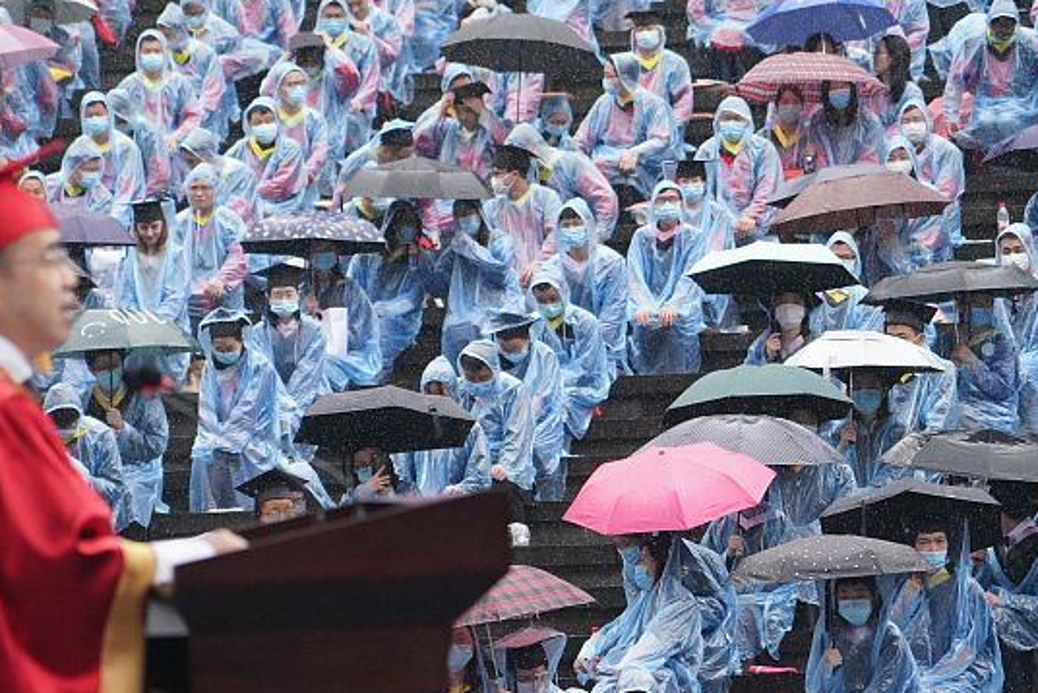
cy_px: 206
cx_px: 393
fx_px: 6779
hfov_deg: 8.8
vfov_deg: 5.9
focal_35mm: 235
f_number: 4
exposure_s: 1/2000
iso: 3200
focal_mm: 105
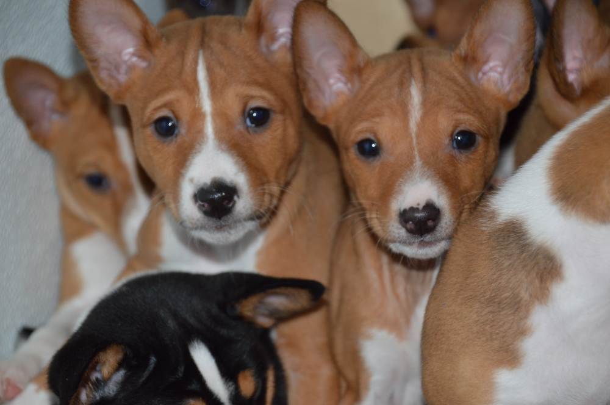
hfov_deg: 15.9
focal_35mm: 129
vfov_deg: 10.6
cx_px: 305
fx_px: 2183
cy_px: 202
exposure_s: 1/60
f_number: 5.3
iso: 400
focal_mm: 86
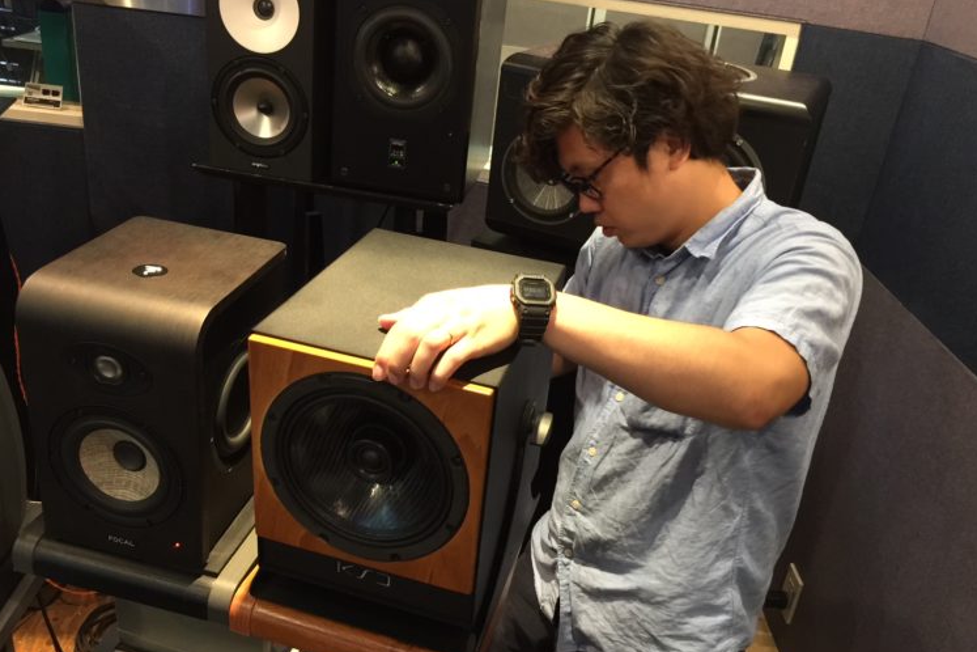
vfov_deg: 42.3
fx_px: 841
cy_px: 333
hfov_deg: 60.3
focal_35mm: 31
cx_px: 481
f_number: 2.2
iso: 125
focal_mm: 4.15
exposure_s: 1/10
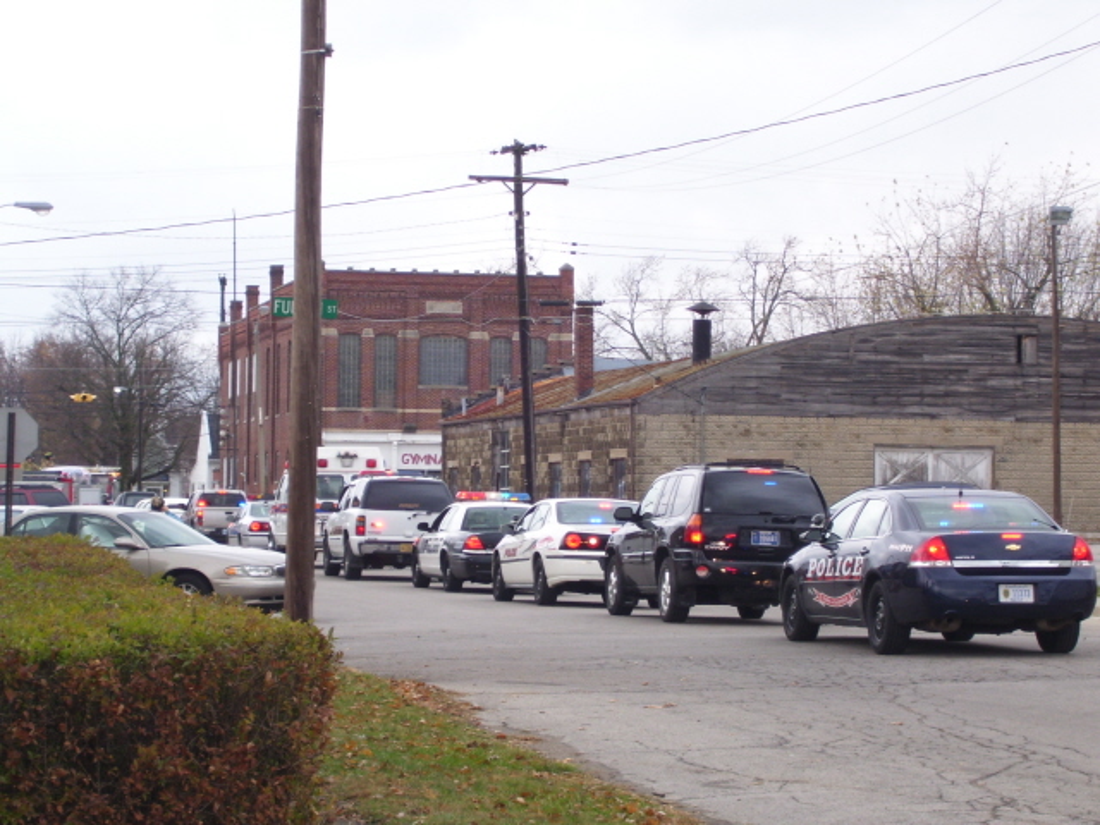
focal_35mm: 111
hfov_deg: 17.7
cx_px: 550
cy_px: 412
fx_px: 3527
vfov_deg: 13.3
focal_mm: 18
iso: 80
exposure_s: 1/180
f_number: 4.6
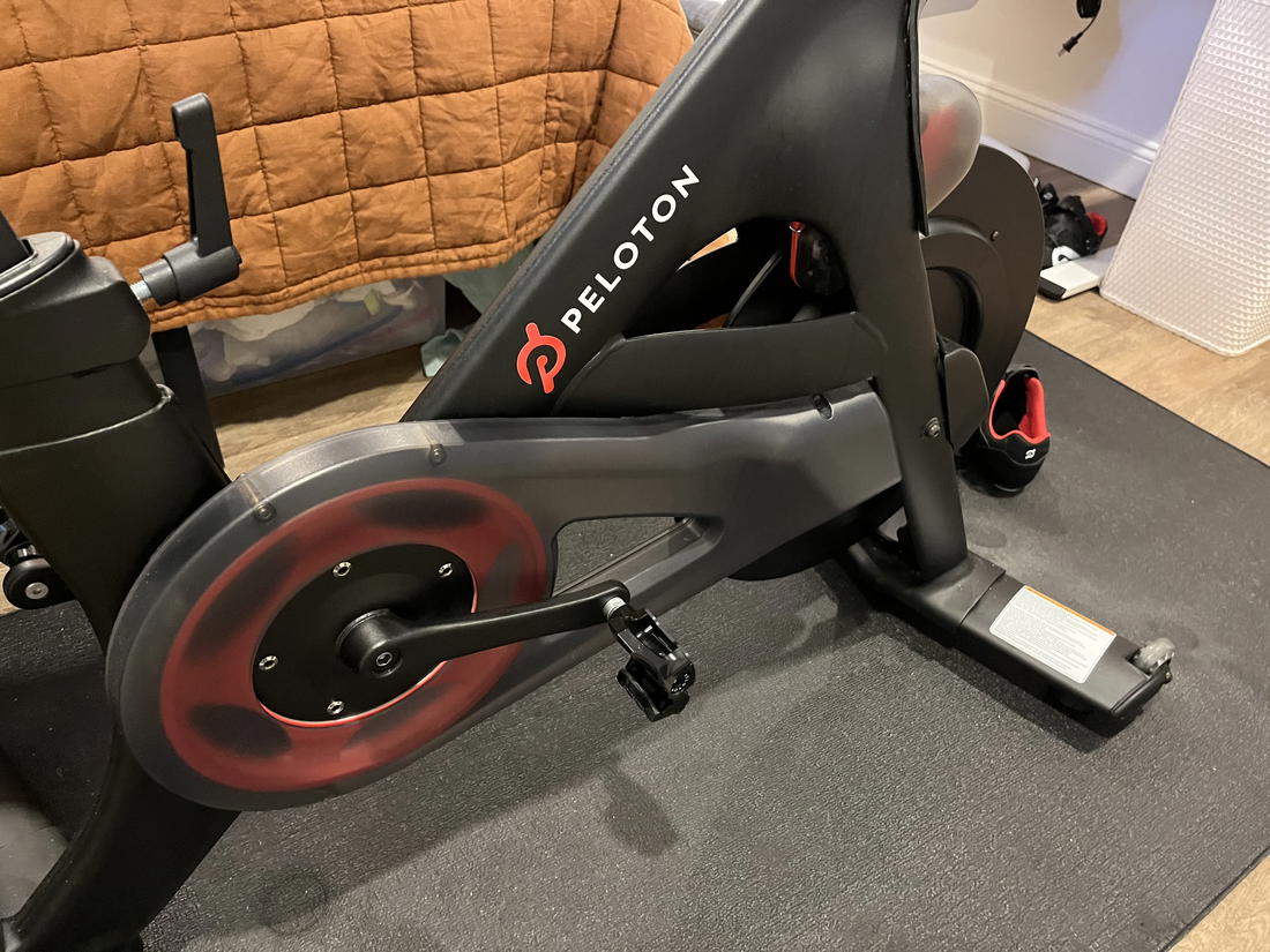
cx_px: 635
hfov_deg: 67.3
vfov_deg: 53.1
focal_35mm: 26
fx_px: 954
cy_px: 476
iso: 800
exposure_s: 1/30
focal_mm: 5.1
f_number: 1.6
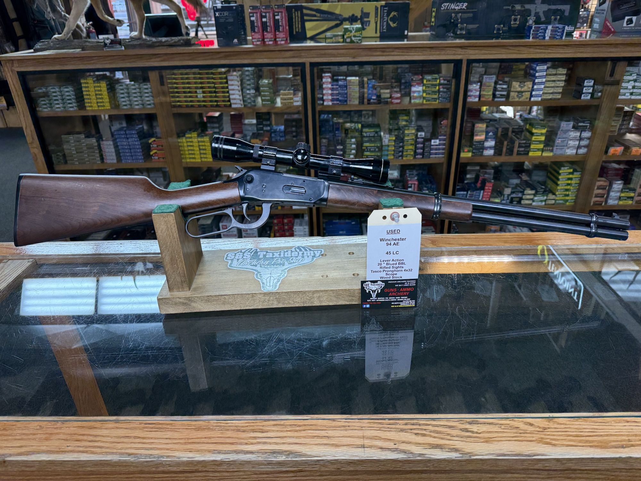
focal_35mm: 24
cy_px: 240
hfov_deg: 71.6
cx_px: 320
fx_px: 444
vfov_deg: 56.8
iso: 250
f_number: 1.78
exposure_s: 1/120
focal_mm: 6.76
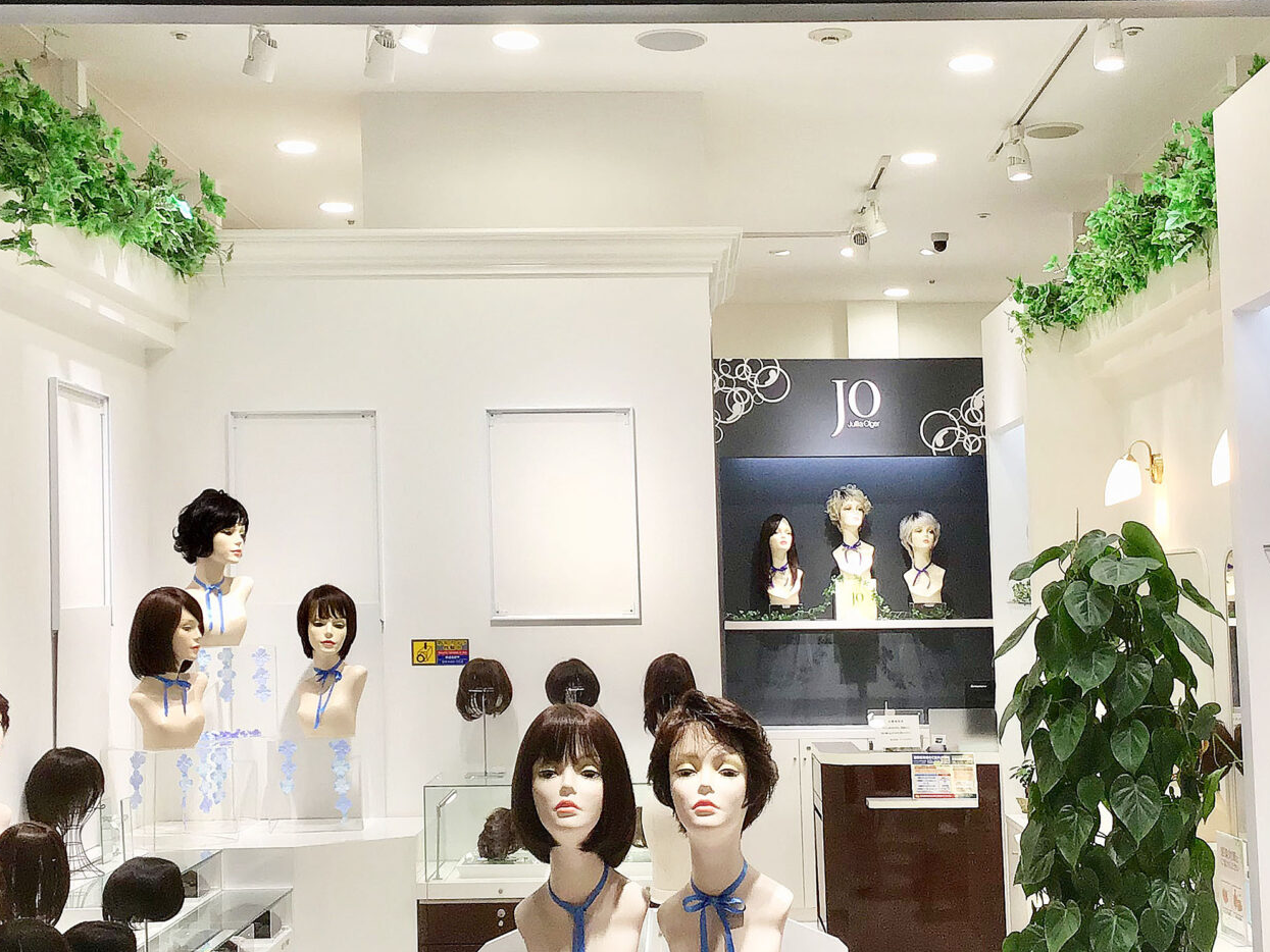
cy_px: 472
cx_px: 639
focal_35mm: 51
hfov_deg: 37.5
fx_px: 1871
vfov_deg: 28.6
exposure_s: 1/100
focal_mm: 3.3
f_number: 2.4
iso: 40
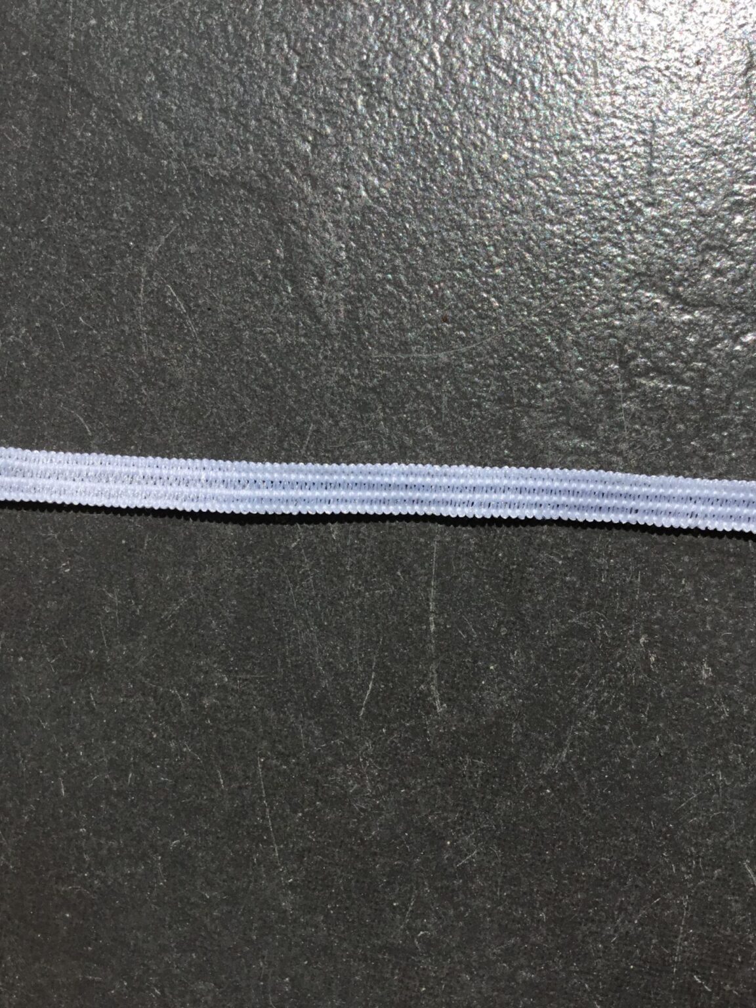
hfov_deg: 45.4
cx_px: 378
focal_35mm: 31
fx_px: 903
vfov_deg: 58.4
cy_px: 504
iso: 25
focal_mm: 3.3
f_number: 2.4
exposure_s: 1/2632
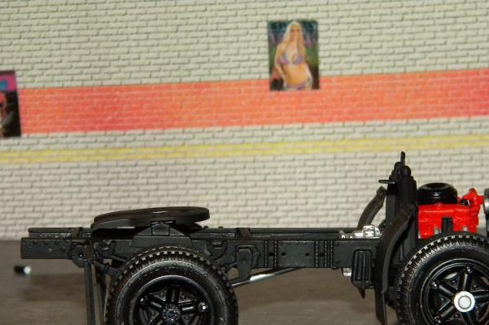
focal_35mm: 115
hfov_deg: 17.8
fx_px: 1561
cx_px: 307
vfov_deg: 11.9
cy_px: 243
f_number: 4.5
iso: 400
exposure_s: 1/30
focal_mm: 15.1
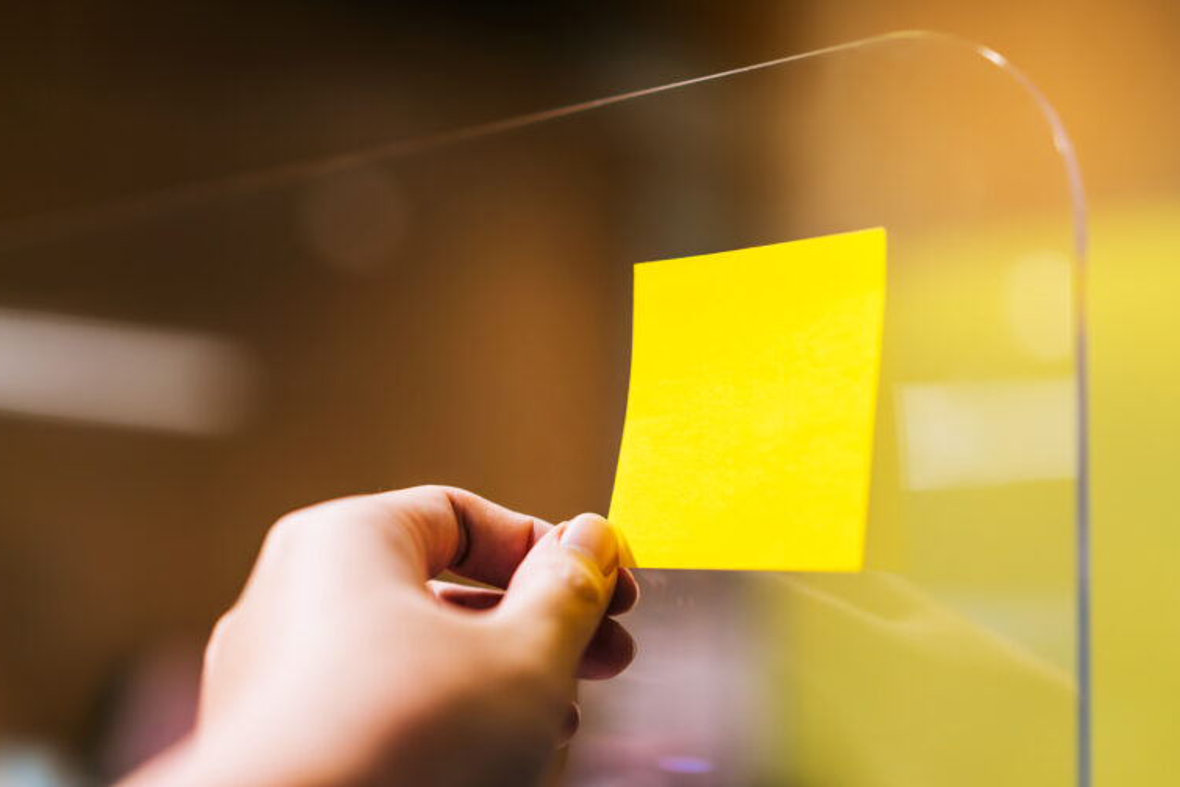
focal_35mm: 56
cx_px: 584
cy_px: 399
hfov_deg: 35.6
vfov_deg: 24.2
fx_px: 1836
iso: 125
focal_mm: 55
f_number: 2
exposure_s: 1/50
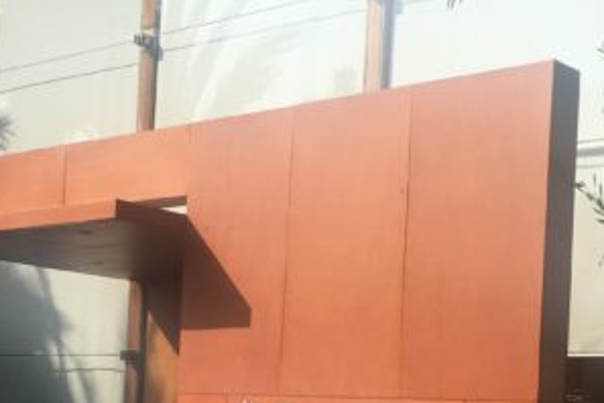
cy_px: 405
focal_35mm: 78
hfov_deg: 26.0
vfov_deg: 17.1
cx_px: 250
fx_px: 1309
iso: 25
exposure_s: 1/1451
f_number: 2.2
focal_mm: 4.15
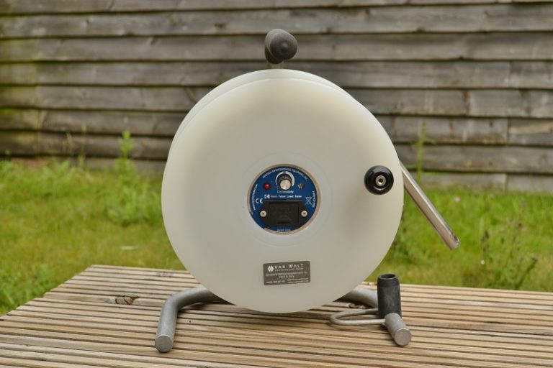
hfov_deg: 37.9
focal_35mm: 52
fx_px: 806
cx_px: 276
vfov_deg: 25.8
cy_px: 184
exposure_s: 1/200
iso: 100
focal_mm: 35
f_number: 7.1
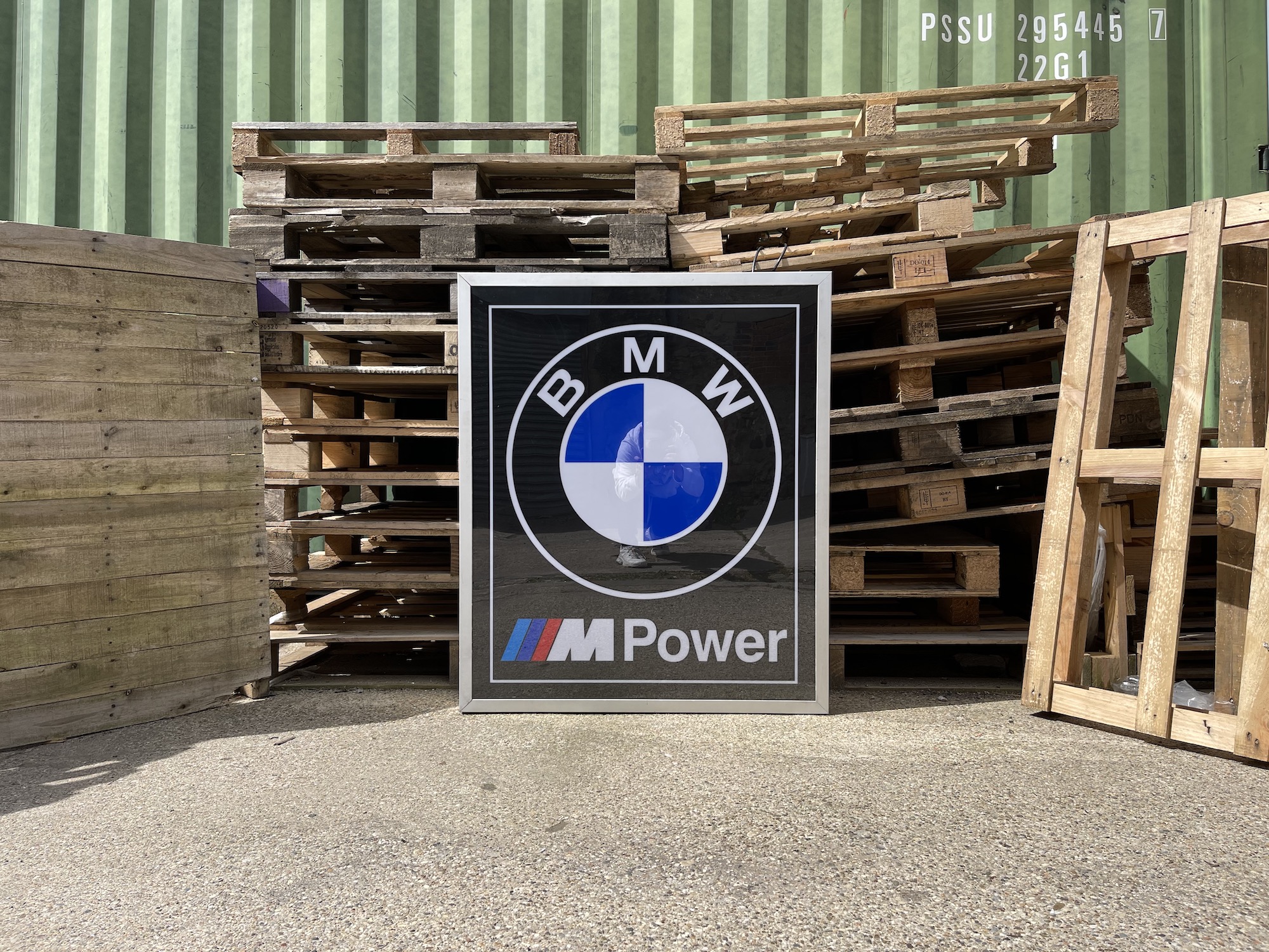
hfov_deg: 67.3
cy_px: 476
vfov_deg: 53.1
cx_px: 634
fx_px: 953
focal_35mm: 26
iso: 32
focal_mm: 5.1
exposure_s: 1/2488
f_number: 1.6
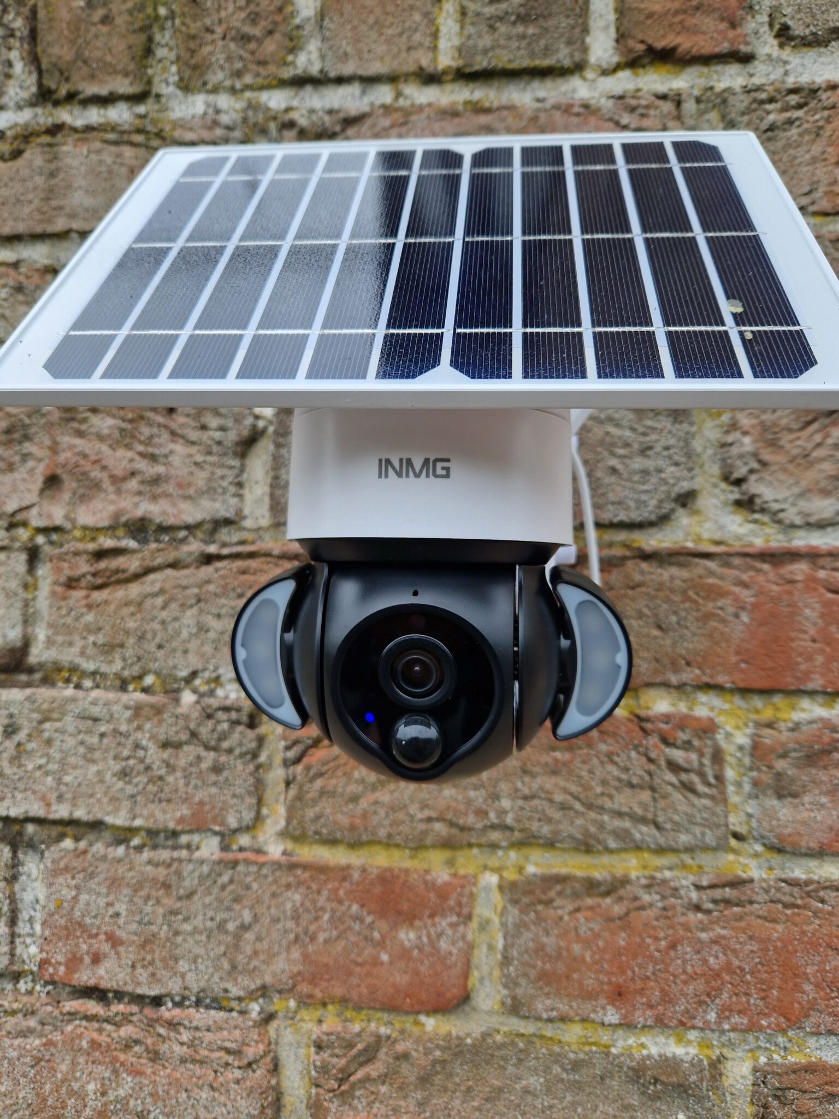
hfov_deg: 58.9
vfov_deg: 73.9
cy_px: 560
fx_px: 743
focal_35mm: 23
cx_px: 420
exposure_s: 1/664
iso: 50
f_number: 1.8
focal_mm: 5.4
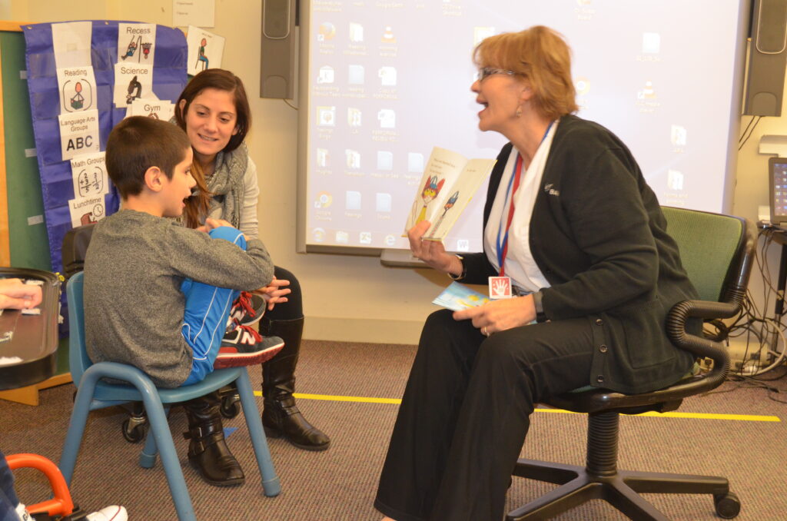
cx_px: 394
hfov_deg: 46.5
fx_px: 916
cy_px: 260
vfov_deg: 31.7
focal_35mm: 42
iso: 1600
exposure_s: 1/60
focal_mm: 28
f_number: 5.6
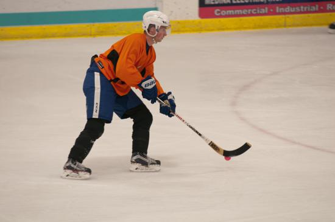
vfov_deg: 4.6
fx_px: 2788
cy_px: 111
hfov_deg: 6.9
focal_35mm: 300
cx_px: 168
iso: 500
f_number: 3.5
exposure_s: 1/200
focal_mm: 200
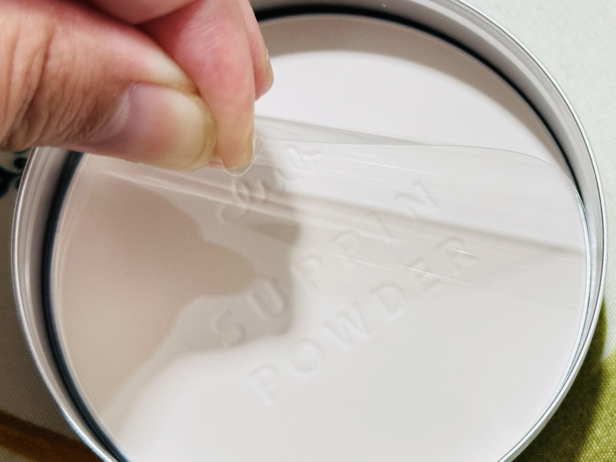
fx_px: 854
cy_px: 231
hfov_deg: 39.7
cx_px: 308
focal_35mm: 48
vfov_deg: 30.3
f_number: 1.78
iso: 250
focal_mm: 6.86
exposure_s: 1/50
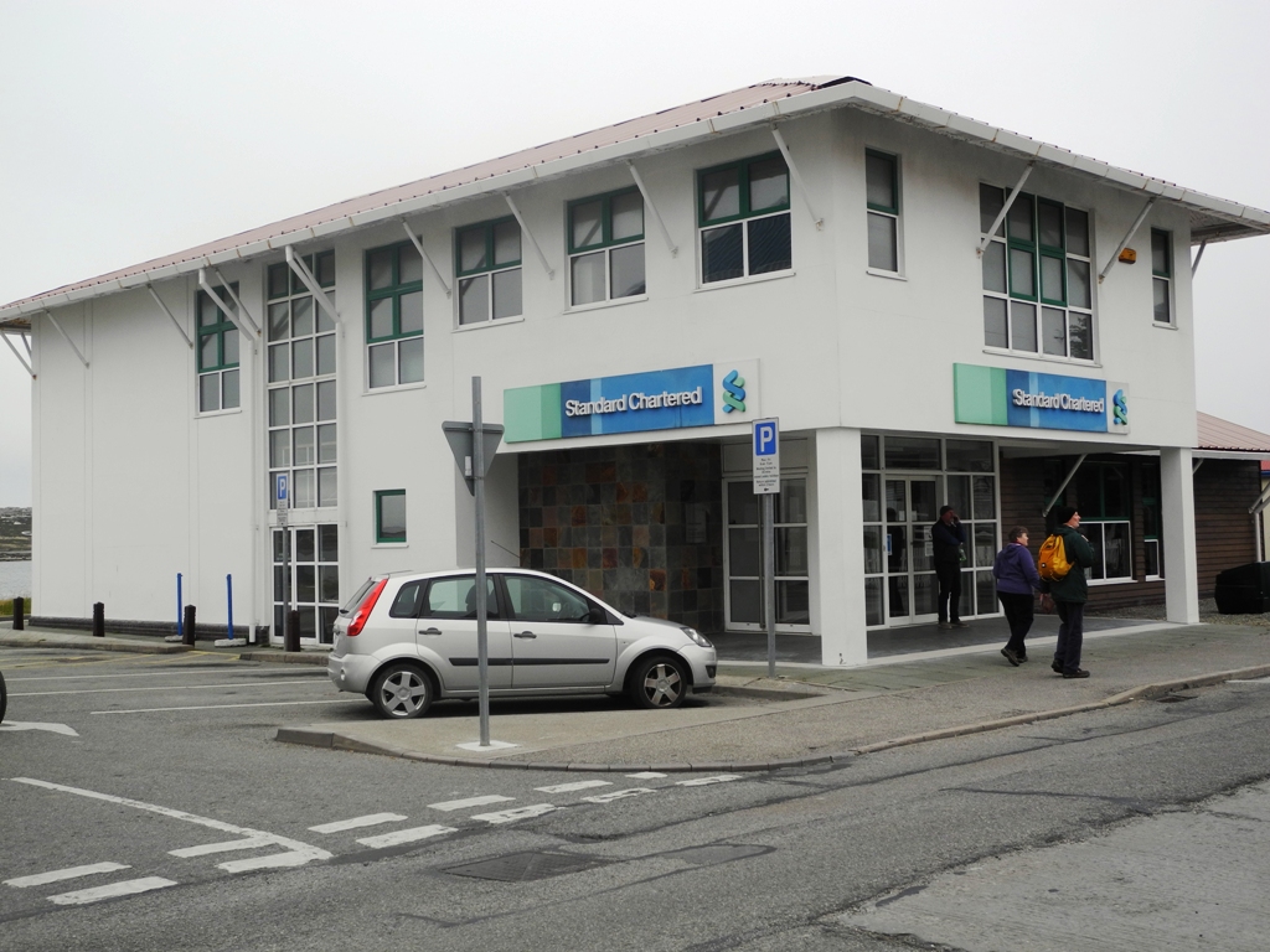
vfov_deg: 35.1
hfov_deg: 45.8
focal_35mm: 41
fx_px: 1504
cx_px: 635
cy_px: 476
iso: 100
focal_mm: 8.8
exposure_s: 1/640
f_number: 3.2
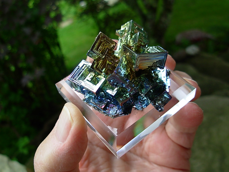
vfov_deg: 37.7
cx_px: 114
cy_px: 86
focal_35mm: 38
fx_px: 251
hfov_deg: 49.0
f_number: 2.9
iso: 50
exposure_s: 1/128
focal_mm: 6.3
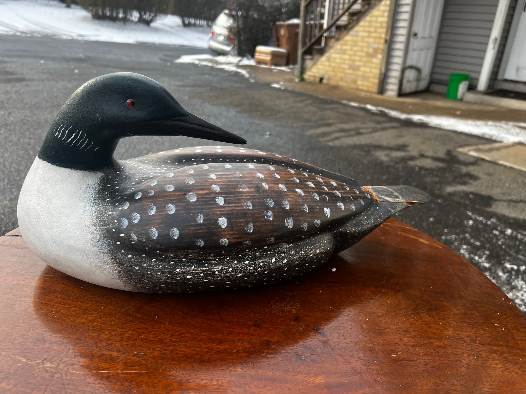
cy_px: 197
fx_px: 395
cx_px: 263
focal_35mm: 26
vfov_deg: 53.1
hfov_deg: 67.3
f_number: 1.5
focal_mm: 5.7
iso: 50
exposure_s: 1/628
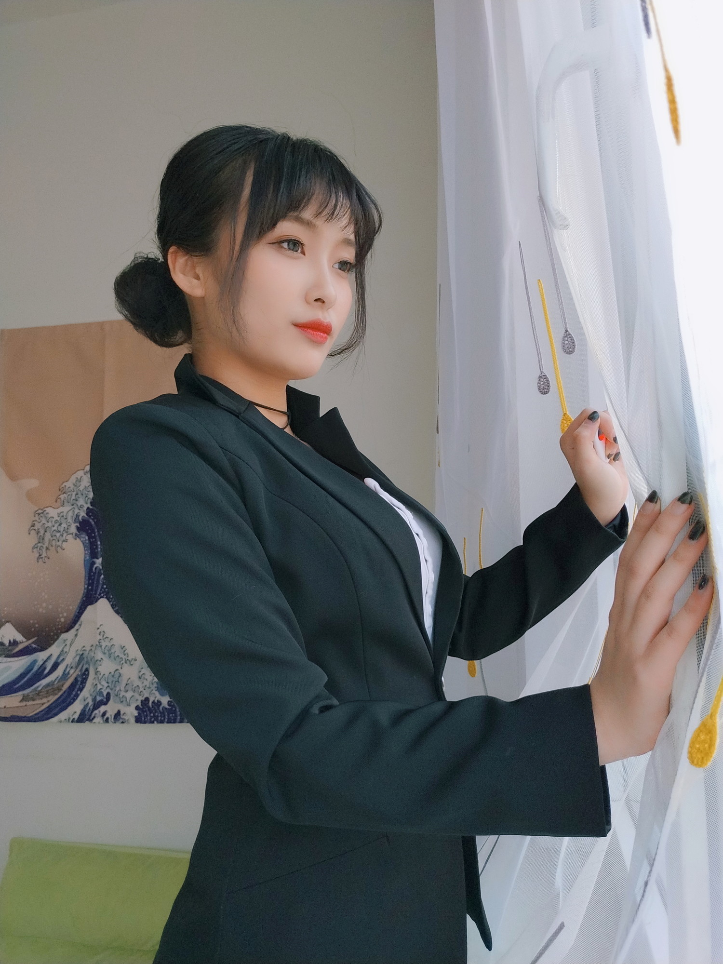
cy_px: 482
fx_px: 696
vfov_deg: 69.4
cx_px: 362
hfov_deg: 54.9
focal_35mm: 25
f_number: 1.8
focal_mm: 4.36
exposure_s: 1/100
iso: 160
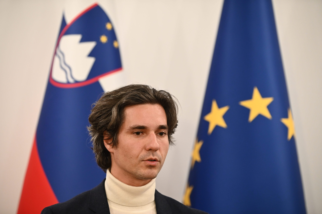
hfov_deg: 13.7
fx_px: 1341
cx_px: 161
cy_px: 107
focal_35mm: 150
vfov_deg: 9.1
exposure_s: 1/125
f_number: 3.2
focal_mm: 150
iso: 2500
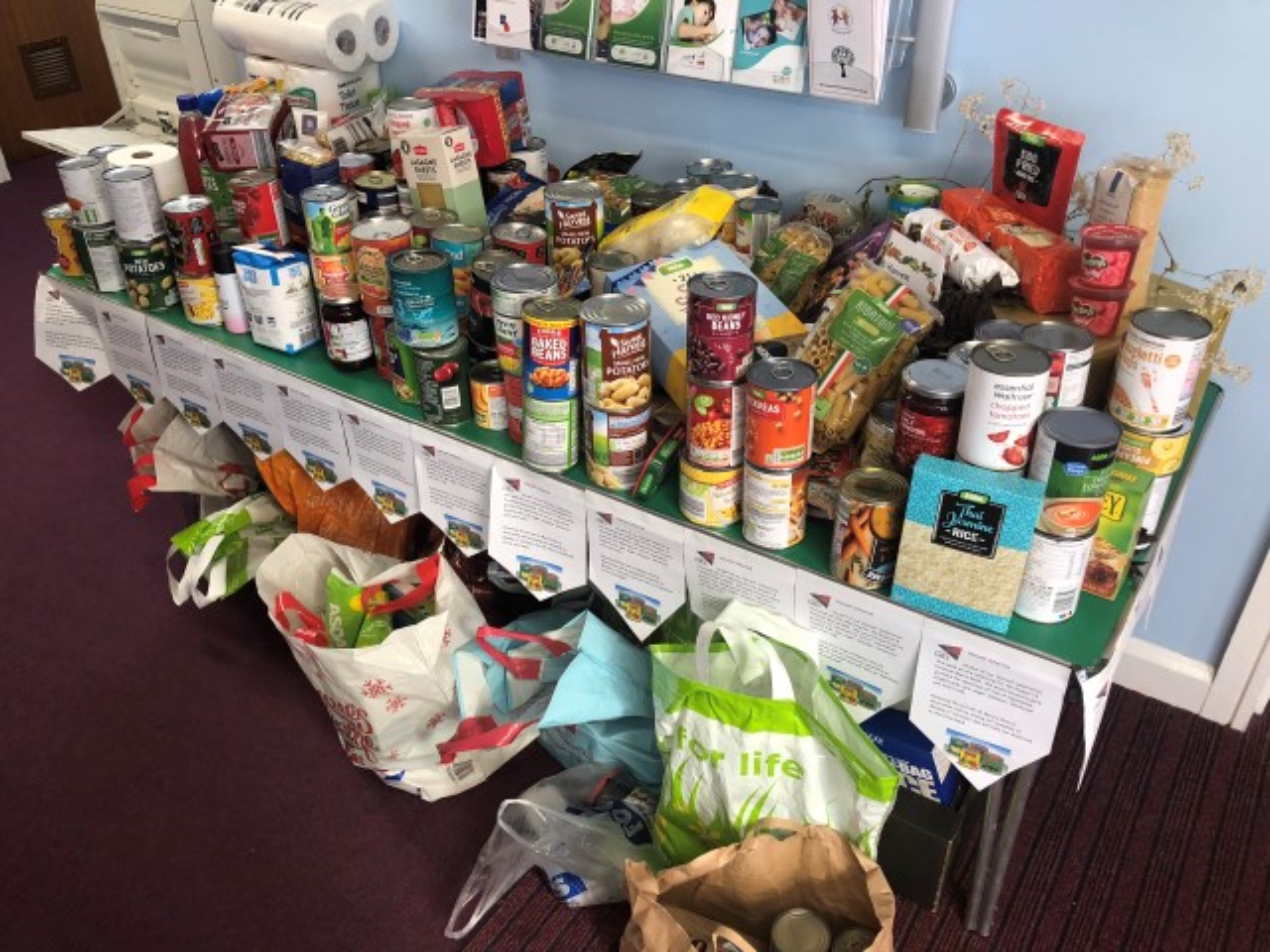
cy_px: 476
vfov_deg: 49.7
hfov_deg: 63.4
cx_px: 635
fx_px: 1027
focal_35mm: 28
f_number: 1.8
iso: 32
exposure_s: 1/33
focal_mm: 4
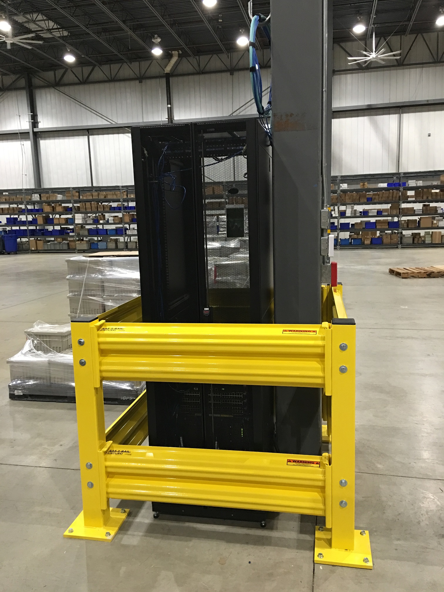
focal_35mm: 29
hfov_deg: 48.2
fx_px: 496
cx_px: 222
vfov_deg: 61.7
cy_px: 296
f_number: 2.2
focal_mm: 4.15
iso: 100
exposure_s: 1/15
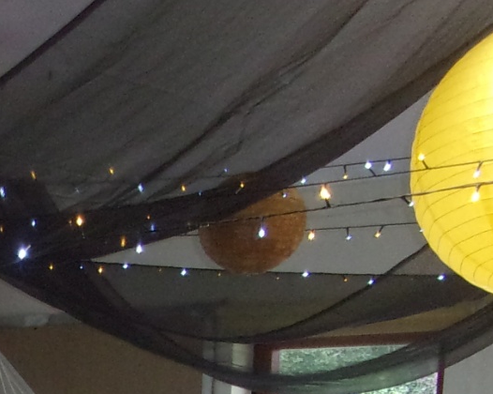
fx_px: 1516
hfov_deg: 17.0
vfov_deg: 13.4
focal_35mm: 104
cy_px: 688
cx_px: -211
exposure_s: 1/34
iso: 250
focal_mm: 5.1
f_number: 3.9
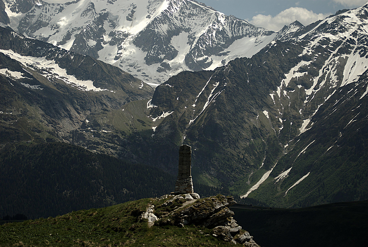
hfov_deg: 24.6
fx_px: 845
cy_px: 124
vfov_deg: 16.6
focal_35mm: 82
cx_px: 184
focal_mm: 55
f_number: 4.5
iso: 200
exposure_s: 1/1600
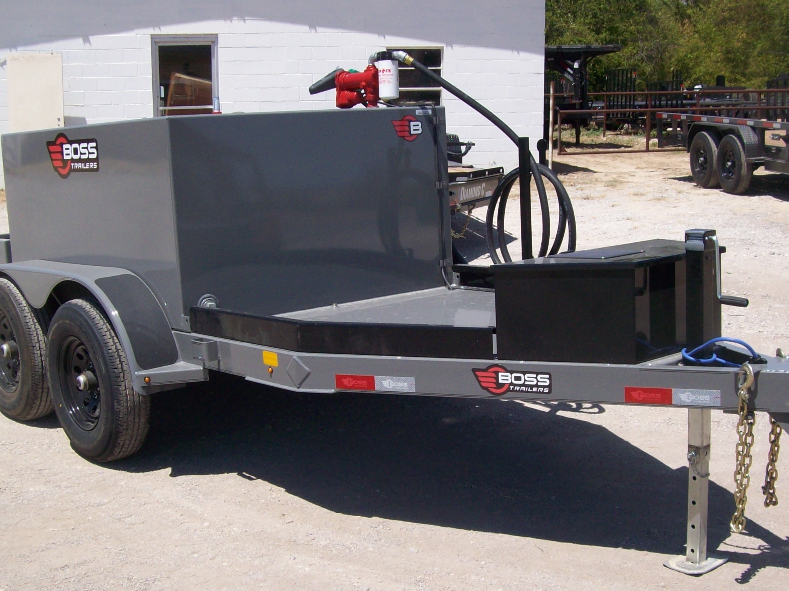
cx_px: 402
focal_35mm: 50
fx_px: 1139
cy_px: 320
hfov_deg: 38.2
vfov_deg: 29.1
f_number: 4.8
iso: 80
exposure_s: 1/723
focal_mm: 6
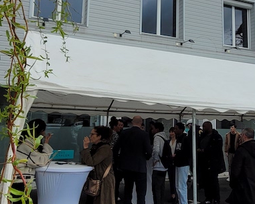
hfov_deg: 45.6
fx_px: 302
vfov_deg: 37.0
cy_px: 72
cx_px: 152
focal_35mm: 40
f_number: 2.2
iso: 40
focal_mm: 1.74
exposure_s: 1/1728
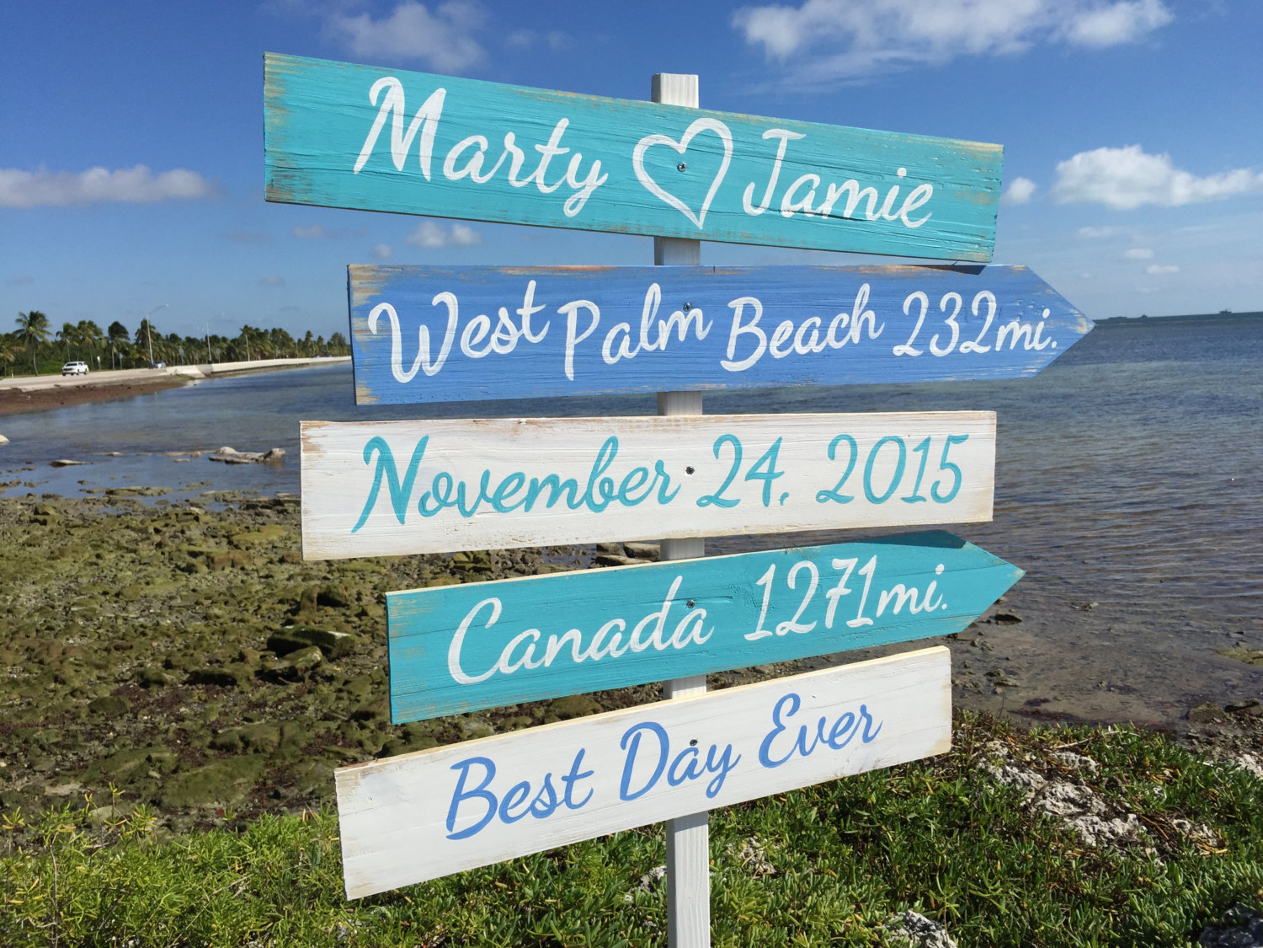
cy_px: 474
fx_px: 1058
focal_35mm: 29
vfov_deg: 48.2
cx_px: 632
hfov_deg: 61.7
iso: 32
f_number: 2.2
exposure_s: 1/4405
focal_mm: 4.15
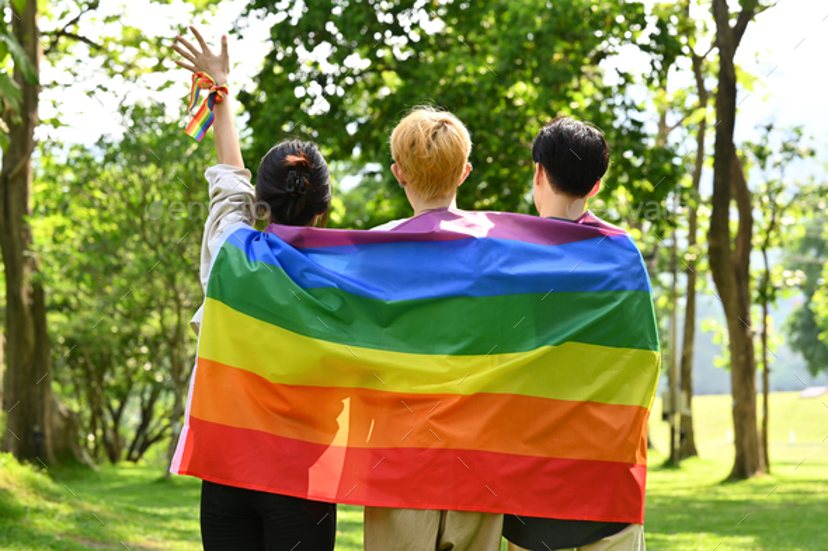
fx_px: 1954
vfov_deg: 16.1
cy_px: 276
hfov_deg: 23.9
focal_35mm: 85
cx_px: 414
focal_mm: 85
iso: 160
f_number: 5
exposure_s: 1/200
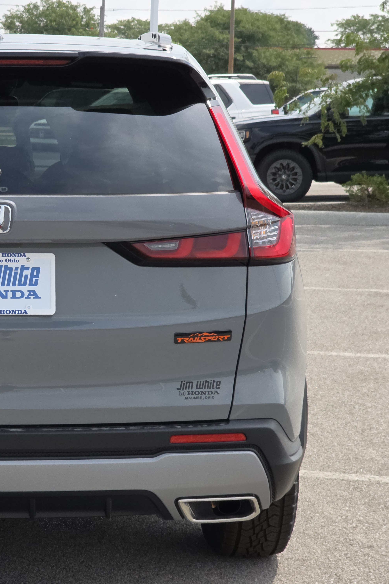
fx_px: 1556
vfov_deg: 21.2
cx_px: 5
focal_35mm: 96
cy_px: 292
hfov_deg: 14.0
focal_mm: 7.9
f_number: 2.4
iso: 50
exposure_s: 1/1361
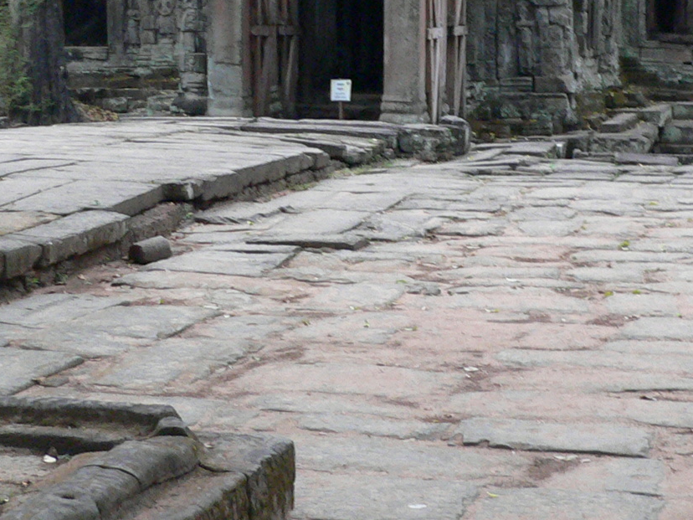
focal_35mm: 89
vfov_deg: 16.0
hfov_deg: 22.0
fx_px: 1782
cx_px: 436
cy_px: -83
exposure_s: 1/13
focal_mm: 6
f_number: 2.8
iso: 200
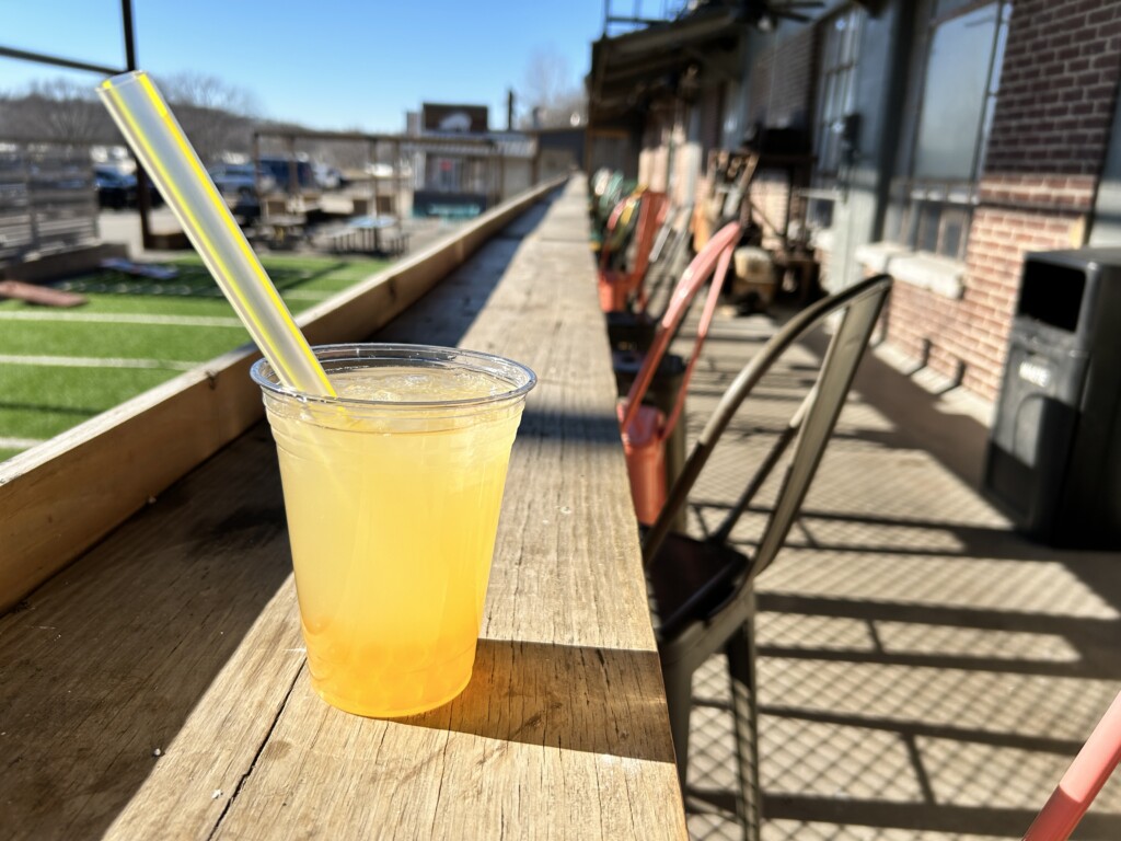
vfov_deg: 53.1
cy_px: 420
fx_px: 842
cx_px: 560
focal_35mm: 26
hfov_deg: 67.3
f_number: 1.5
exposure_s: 1/2762
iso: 50
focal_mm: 5.7
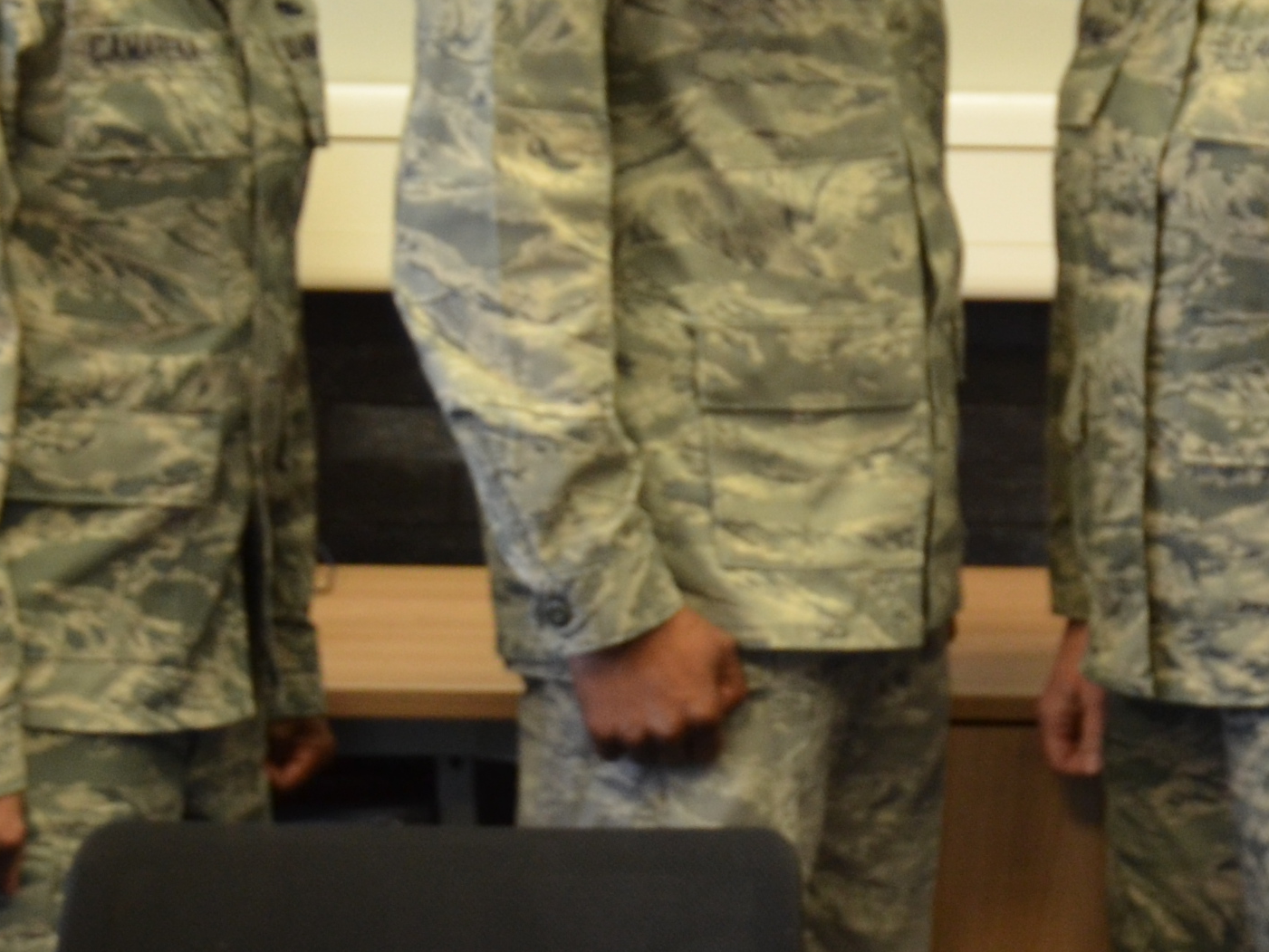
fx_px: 5939
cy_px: -184
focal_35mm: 162
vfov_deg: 9.1
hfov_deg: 12.1
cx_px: 1287
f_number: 4
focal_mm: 32
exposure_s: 1/60
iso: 500
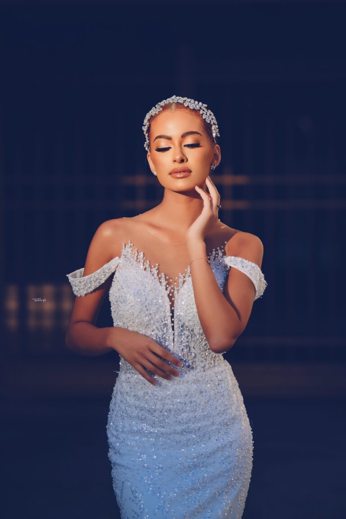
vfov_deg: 15.2
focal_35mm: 135
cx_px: 173
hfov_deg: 10.2
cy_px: 260
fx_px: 1946
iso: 640
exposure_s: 1/12800
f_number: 2
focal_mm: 90
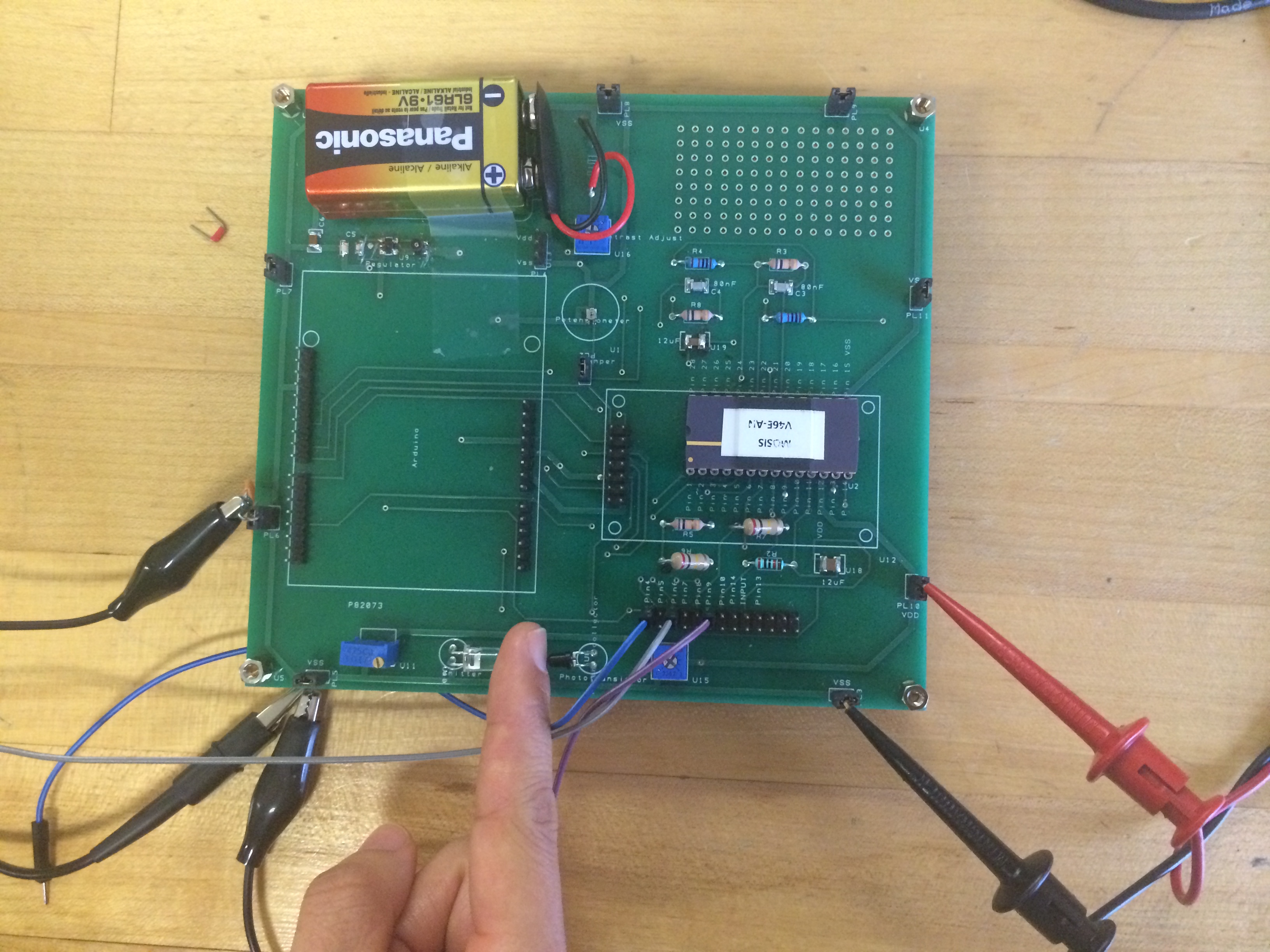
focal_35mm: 30
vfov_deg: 46.8
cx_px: 635
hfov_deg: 60.0
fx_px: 1101
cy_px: 476
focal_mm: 4.12
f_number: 2.2
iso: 320
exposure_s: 1/30
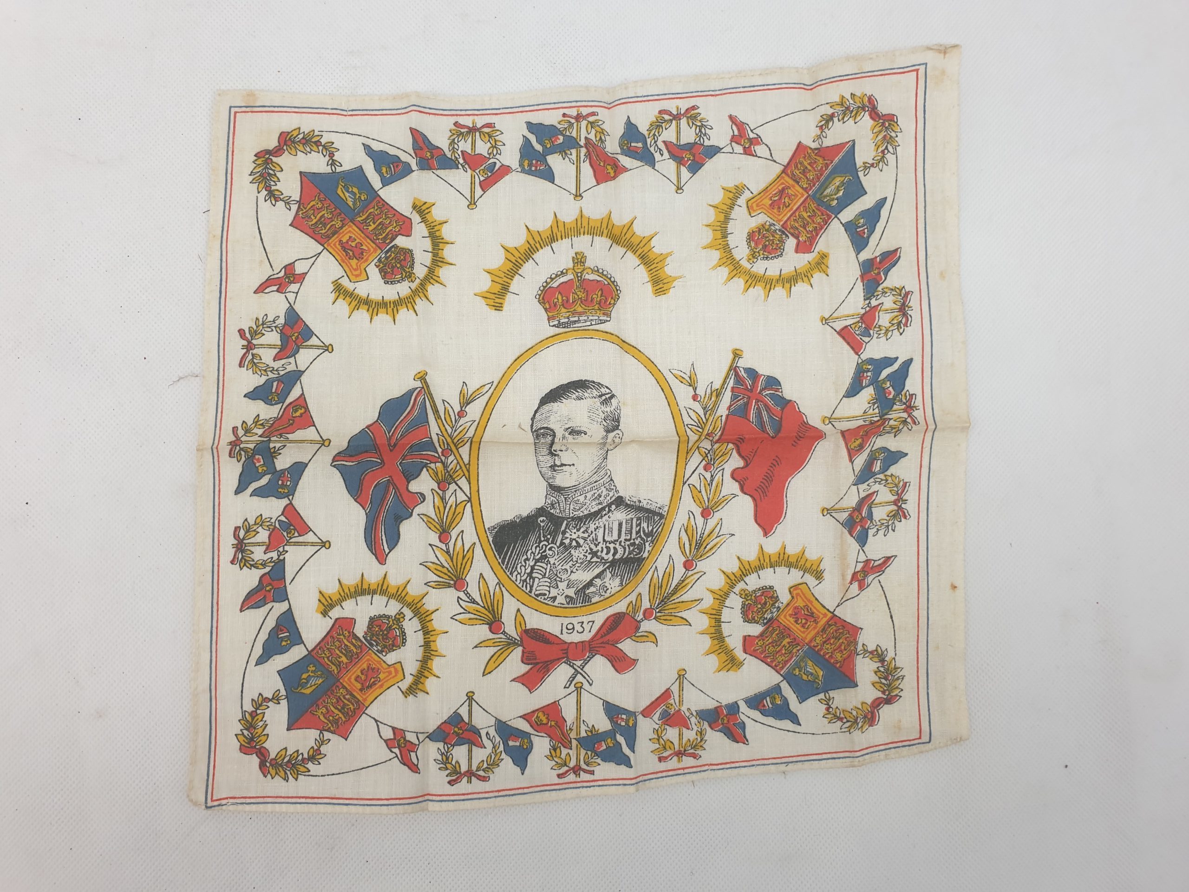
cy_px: 446
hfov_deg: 67.3
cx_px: 594
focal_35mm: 26
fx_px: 893
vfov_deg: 53.1
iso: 64
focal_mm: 4.3
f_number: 2.4
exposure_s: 1/100
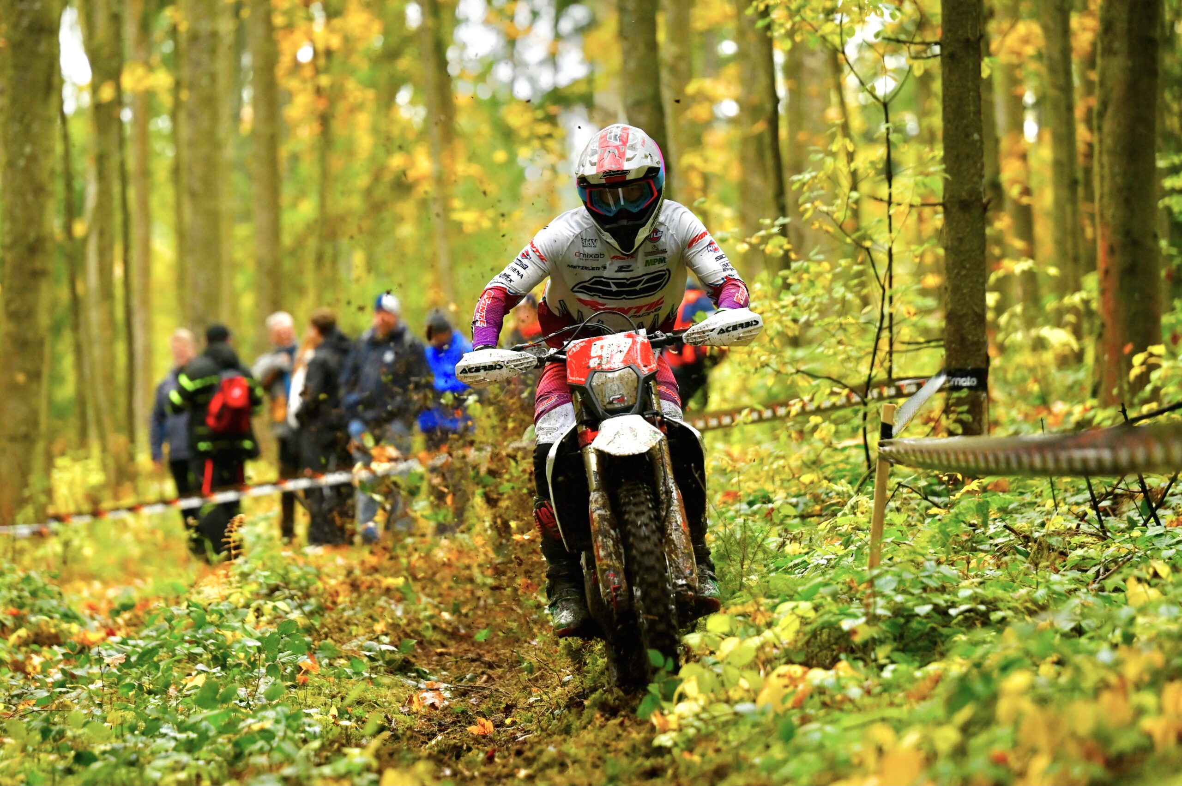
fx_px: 4921
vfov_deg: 9.1
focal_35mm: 150
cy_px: 393
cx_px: 591
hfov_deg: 13.7
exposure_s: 1/800
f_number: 2.8
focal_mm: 150
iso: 2000
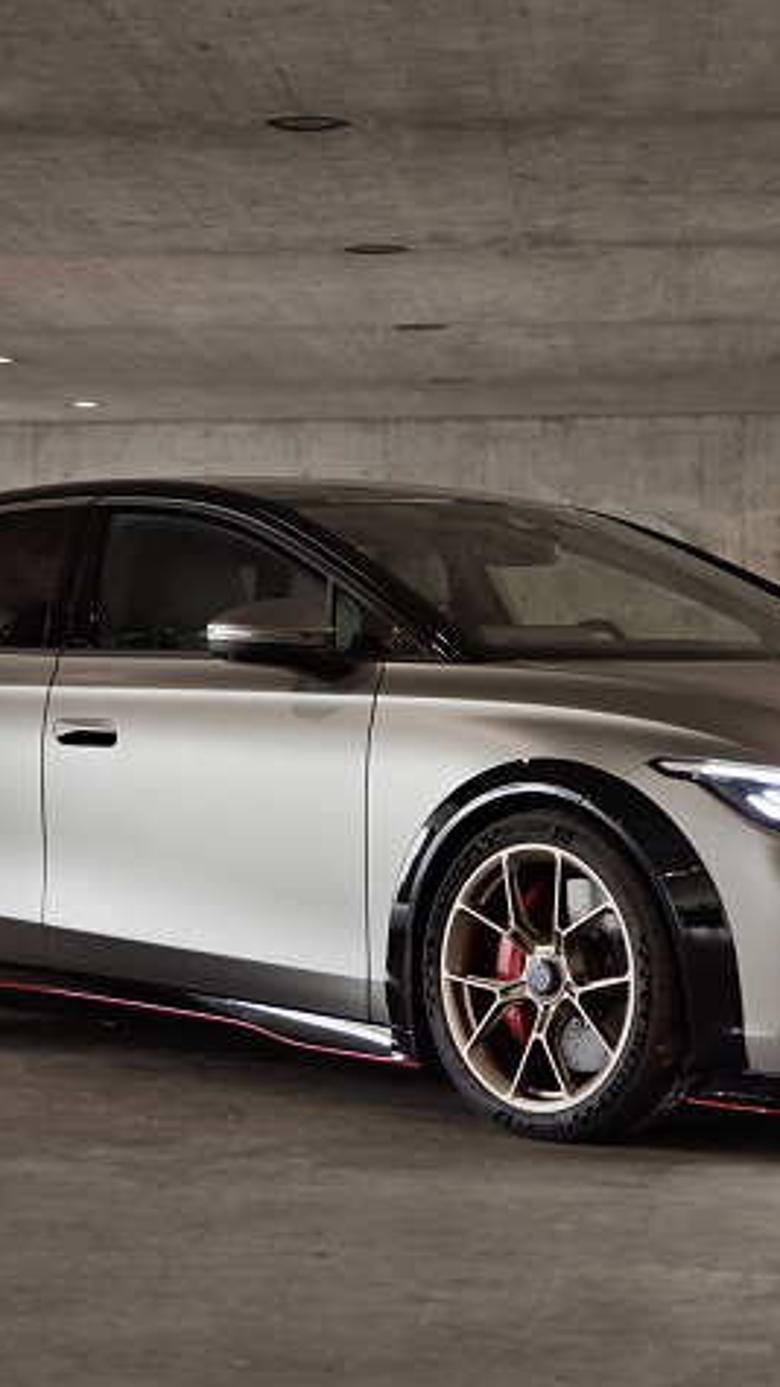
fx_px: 3274
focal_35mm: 89
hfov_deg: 13.6
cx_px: 368
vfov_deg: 23.9
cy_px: 695
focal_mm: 56
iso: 640
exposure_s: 1/13
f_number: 2.8
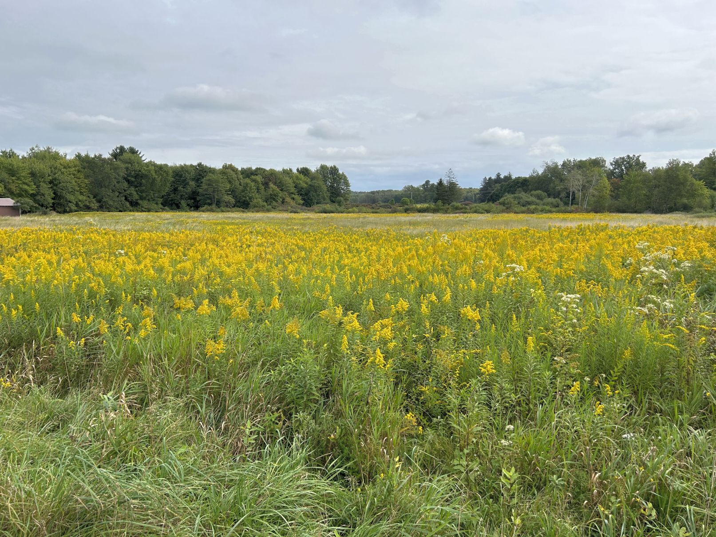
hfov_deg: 67.3
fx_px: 538
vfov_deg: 53.1
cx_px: 358
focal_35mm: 26
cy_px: 268
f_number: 1.5
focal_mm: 5.7
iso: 50
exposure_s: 1/6579
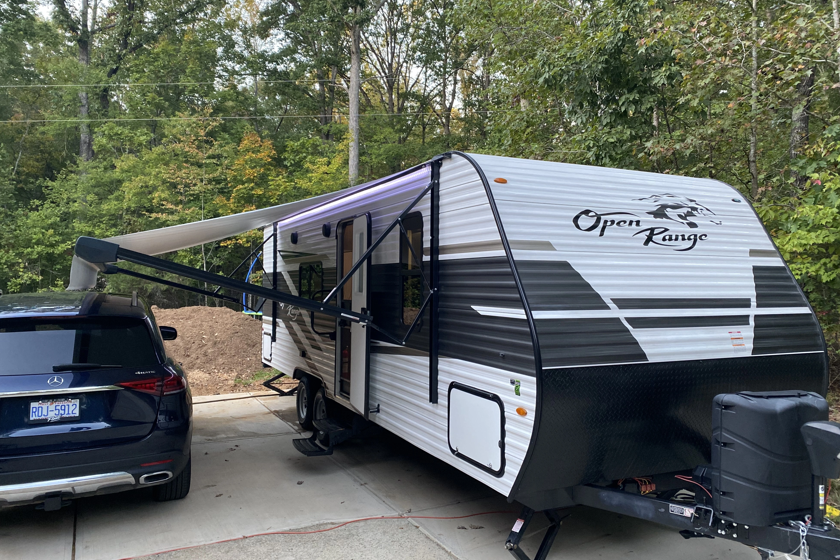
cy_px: 264
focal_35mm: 28
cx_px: 433
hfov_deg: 65.5
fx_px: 653
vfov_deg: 46.4
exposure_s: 1/60
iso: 160
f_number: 1.8
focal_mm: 4.25
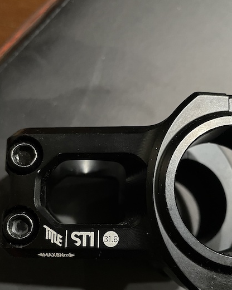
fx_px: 335
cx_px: 140
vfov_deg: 46.4
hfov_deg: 38.0
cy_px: 186
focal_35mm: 39
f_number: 1.6
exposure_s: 1/30
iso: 1000
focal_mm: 4.2
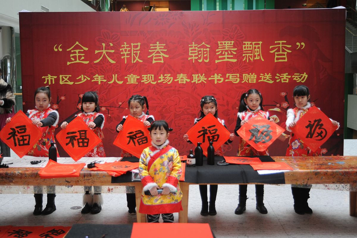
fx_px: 446
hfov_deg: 43.6
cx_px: 178
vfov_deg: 29.8
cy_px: 119
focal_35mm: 45
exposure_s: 1/50
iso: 800
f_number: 4
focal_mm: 45
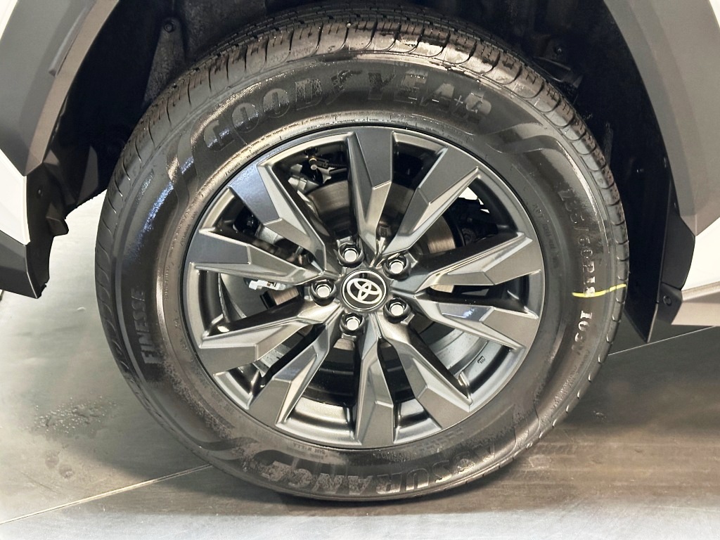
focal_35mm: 48
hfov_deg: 39.7
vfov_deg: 30.3
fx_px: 998
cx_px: 360
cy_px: 270
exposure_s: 1/24
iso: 640
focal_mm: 6.86
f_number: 1.78
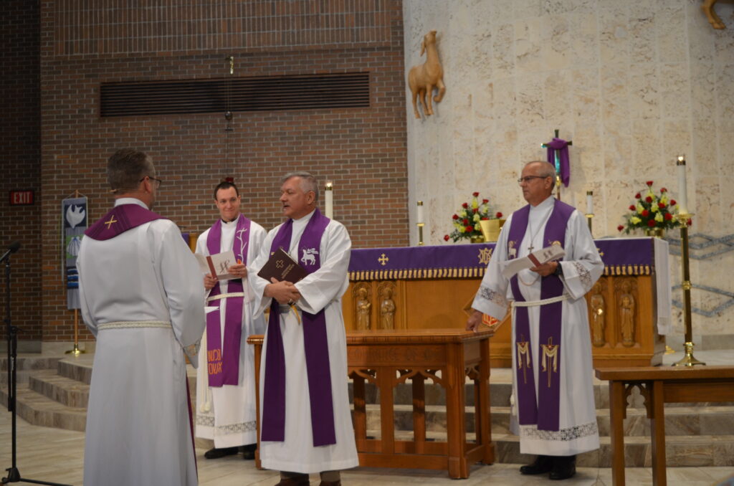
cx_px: 367
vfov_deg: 26.4
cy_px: 243
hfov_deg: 39.0
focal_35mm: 51
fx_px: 1038
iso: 800
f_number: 4.5
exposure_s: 1/60
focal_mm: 34
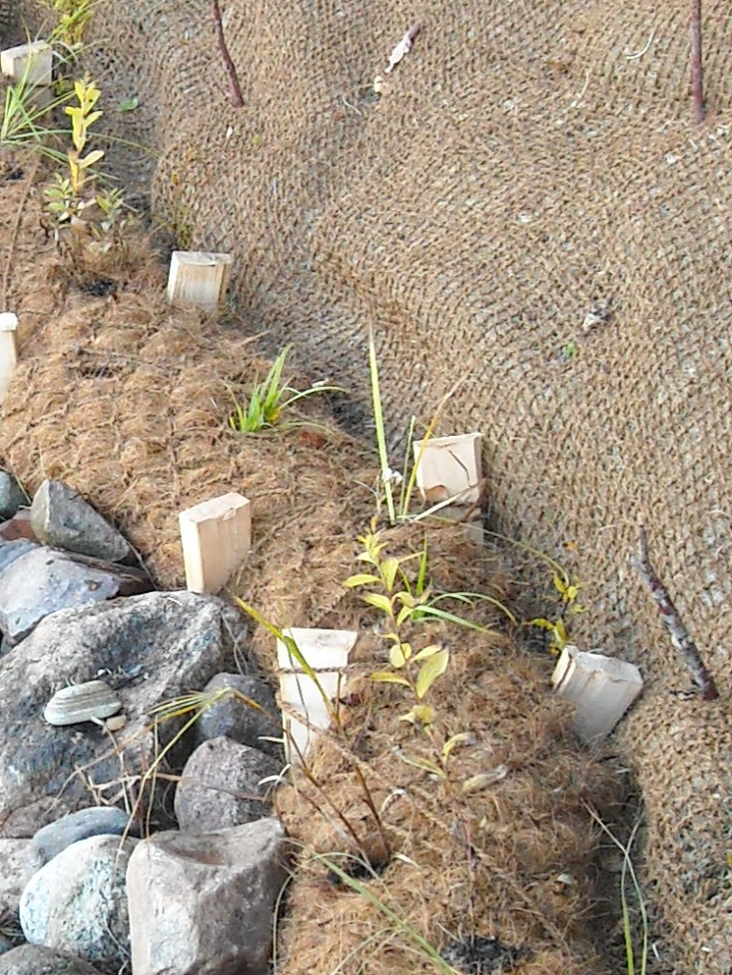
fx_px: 3242
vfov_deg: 17.1
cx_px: -192
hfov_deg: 12.5
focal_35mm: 115
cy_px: 428
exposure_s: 1/228
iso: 270
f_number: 2.8
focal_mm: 5.7
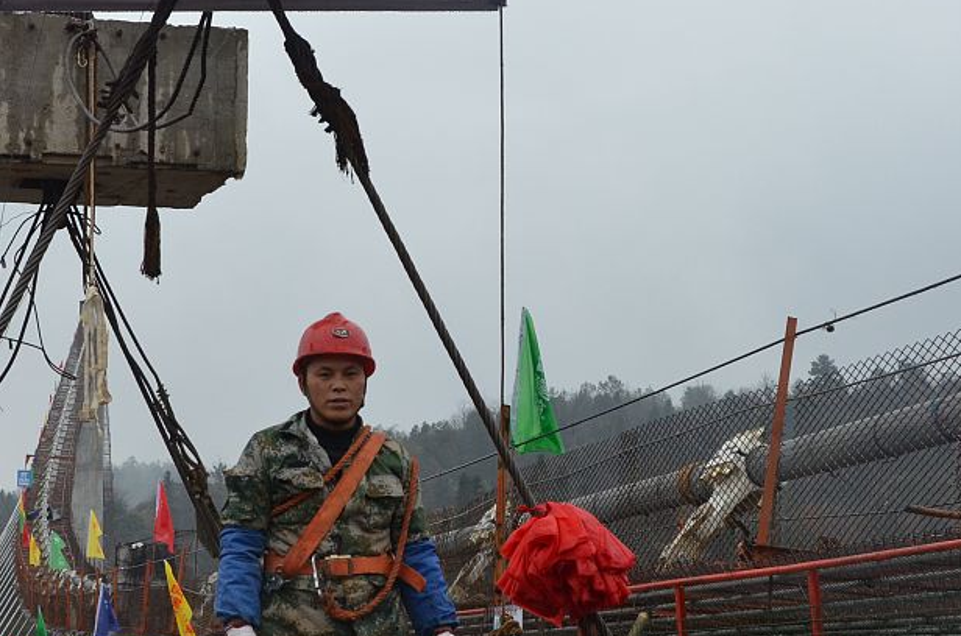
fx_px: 2025
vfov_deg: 17.9
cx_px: 360
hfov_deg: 26.6
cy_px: 277
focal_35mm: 76
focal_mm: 26
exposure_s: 1/320
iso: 640
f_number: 9
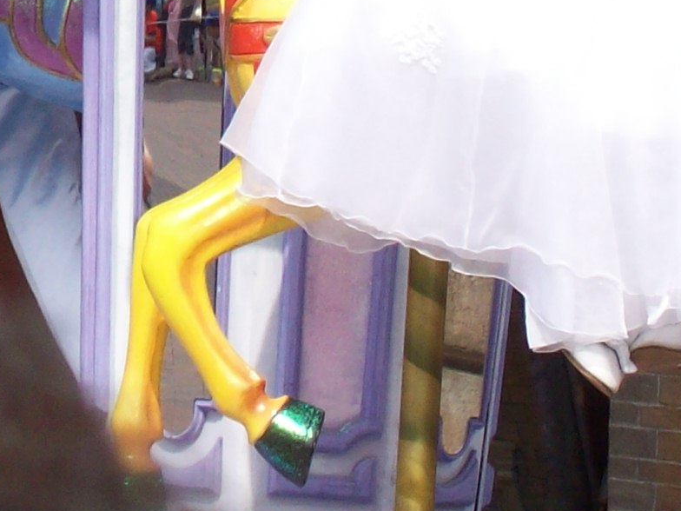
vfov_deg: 4.1
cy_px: -309
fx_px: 7023
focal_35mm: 357
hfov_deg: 5.5
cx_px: -21
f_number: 4.8
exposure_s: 1/489
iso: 80
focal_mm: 18
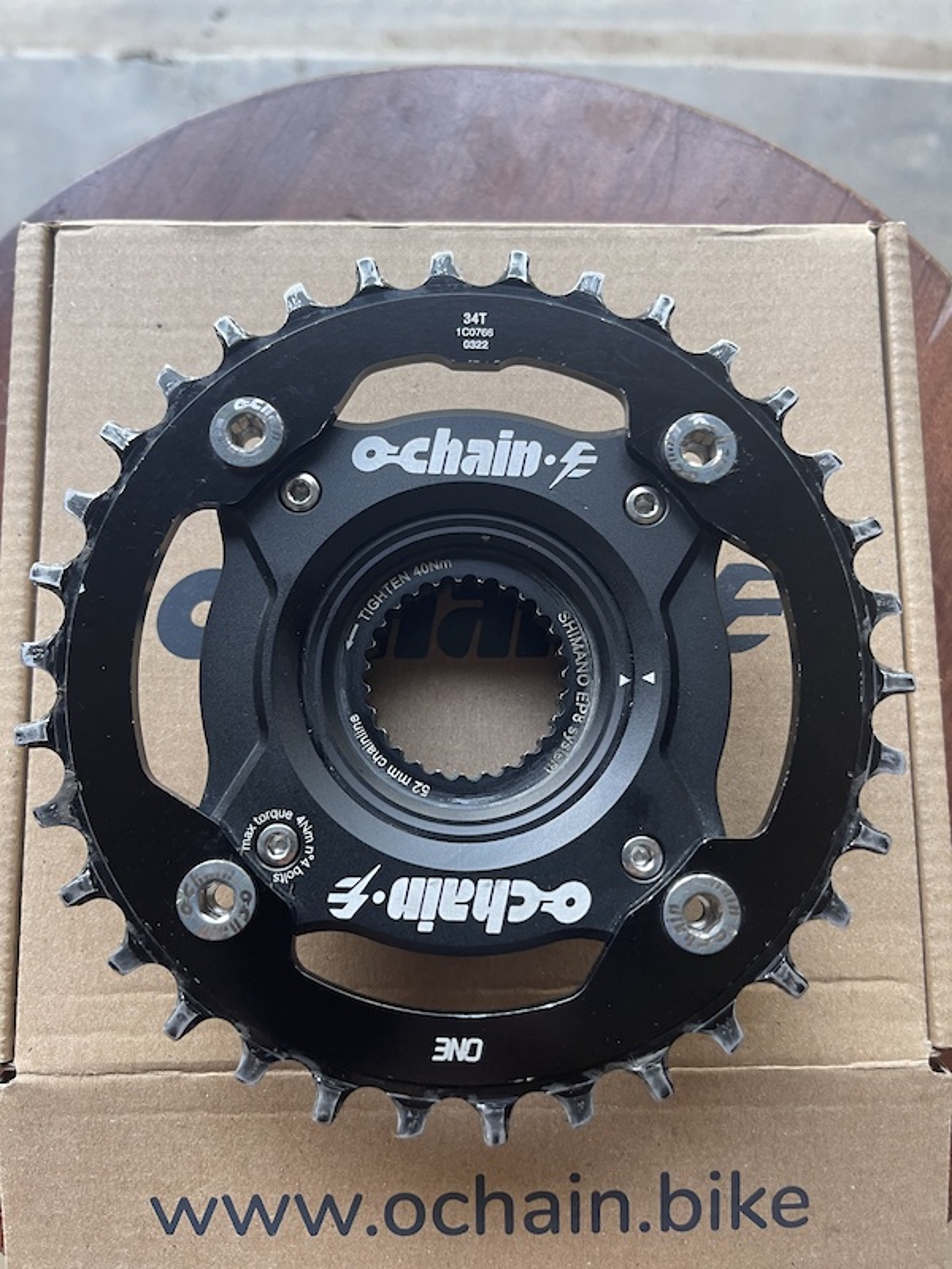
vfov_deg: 67.3
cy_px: 634
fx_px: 953
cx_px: 476
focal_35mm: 26
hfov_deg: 53.1
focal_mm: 5.1
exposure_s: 1/60
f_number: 1.6
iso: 160
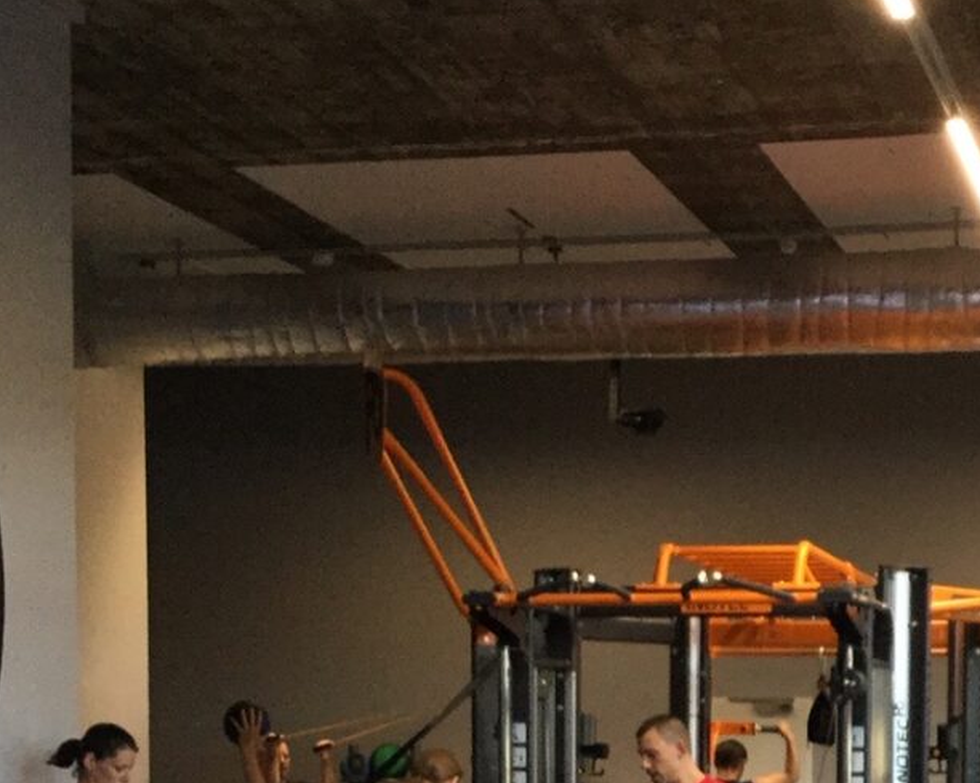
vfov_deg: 19.2
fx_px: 2203
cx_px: 756
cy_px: 889
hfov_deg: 24.7
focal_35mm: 76
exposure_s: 1/33
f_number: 2.4
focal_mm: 3.3
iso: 40
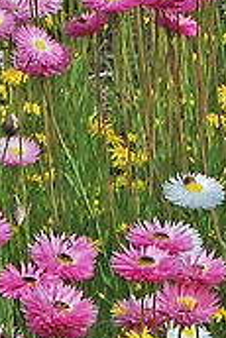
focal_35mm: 480
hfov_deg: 2.9
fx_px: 4510
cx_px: -209
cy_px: 232
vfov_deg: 4.3
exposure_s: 1/160
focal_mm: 55
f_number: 16
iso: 200
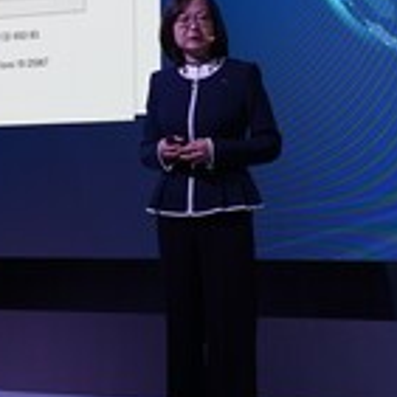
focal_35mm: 163
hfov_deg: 10.7
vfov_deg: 10.7
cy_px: 28
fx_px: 2115
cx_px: 82
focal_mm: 45
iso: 125
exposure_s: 1/60
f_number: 4
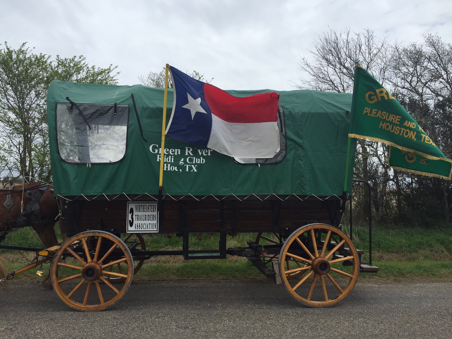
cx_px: 226
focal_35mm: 29
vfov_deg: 48.2
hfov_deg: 61.7
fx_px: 379
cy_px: 170
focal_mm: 4.15
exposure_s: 1/2198
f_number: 2.2
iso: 32
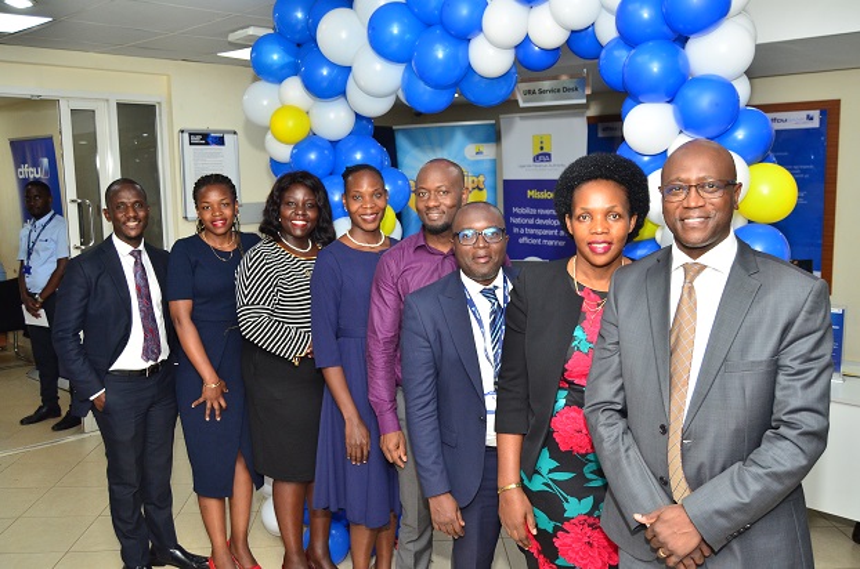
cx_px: 430
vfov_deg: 39.8
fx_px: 787
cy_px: 284
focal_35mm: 33
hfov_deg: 57.3
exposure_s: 1/320
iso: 800
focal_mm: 22
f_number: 4.5
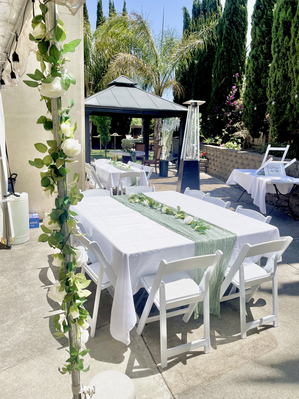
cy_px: 200
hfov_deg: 53.1
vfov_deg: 67.3
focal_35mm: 26
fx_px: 299
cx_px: 150
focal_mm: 4.2
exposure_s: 1/4464
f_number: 1.6
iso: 32
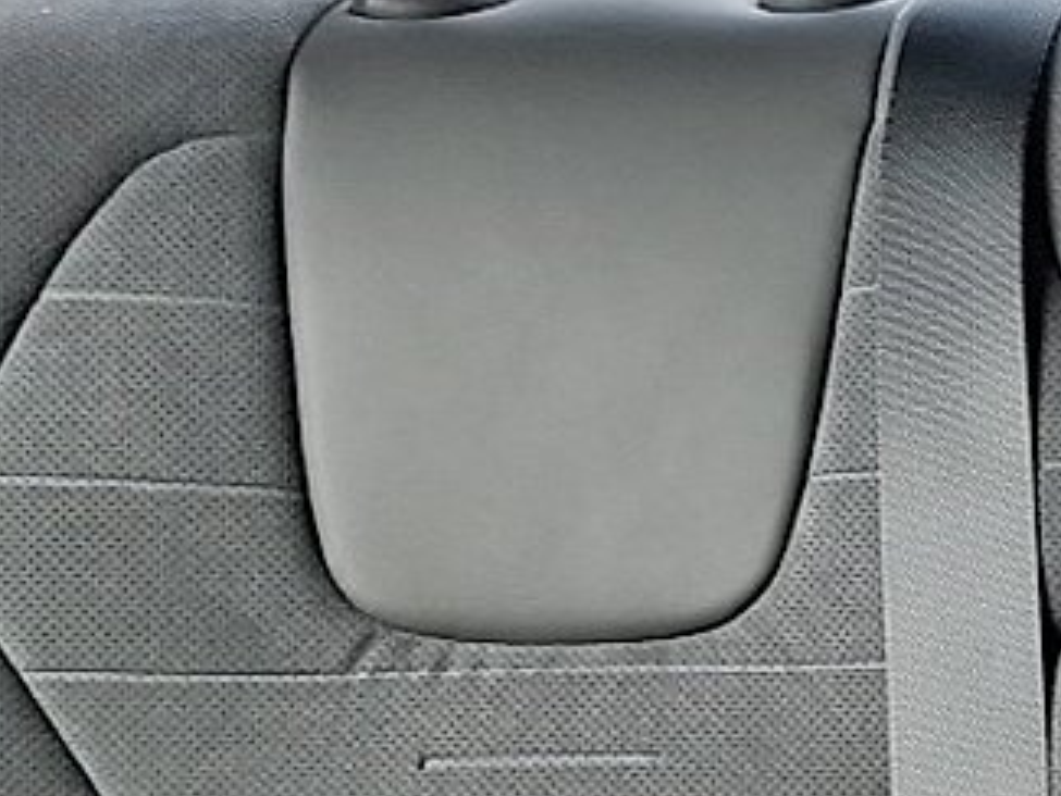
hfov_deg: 14.8
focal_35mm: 123
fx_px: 3771
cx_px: 1609
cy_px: 884
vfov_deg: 11.9
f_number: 1.8
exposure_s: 1/120
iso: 31
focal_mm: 4.69
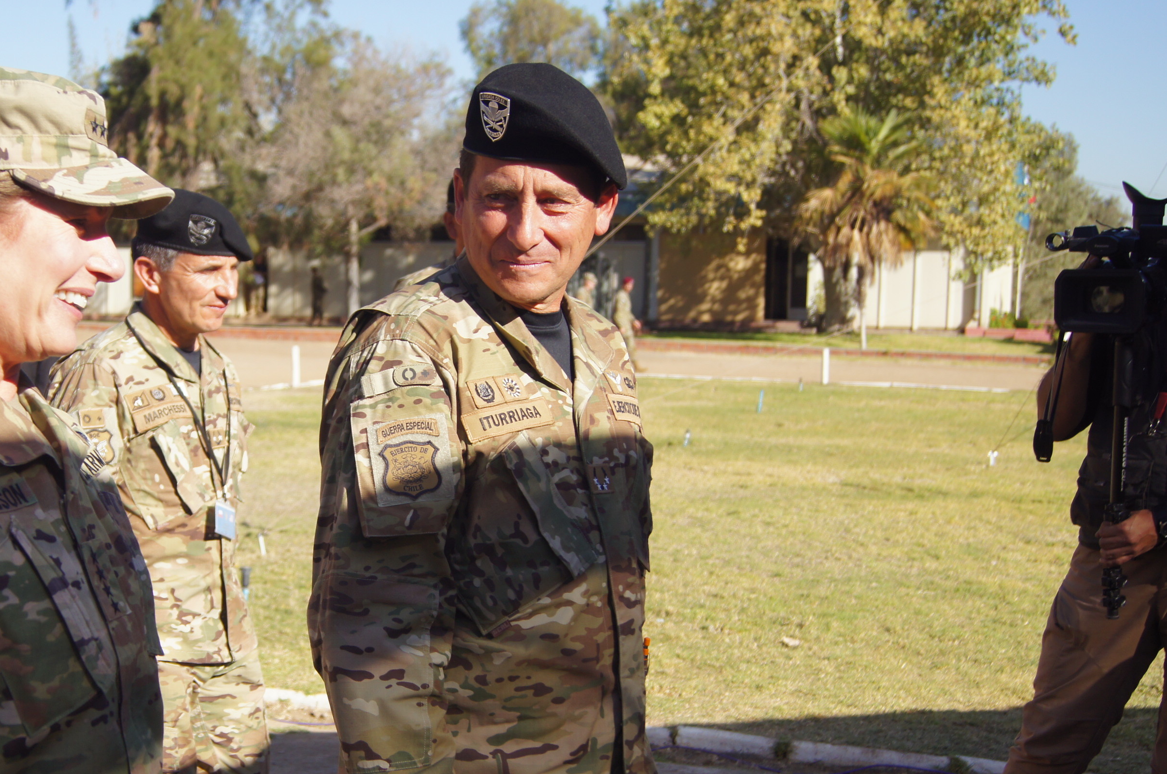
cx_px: 327
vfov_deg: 21.7
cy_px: 540
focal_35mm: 62
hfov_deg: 32.0
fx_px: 2007
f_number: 4.5
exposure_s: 1/640
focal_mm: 28
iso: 100
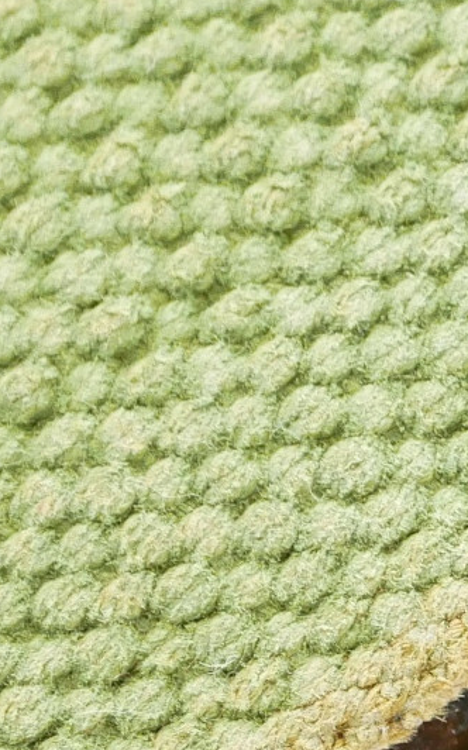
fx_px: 6108
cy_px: 112
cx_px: 1611
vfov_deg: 7.0
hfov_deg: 4.2
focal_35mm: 299
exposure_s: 1/100
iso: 800
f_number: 4.5
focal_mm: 30
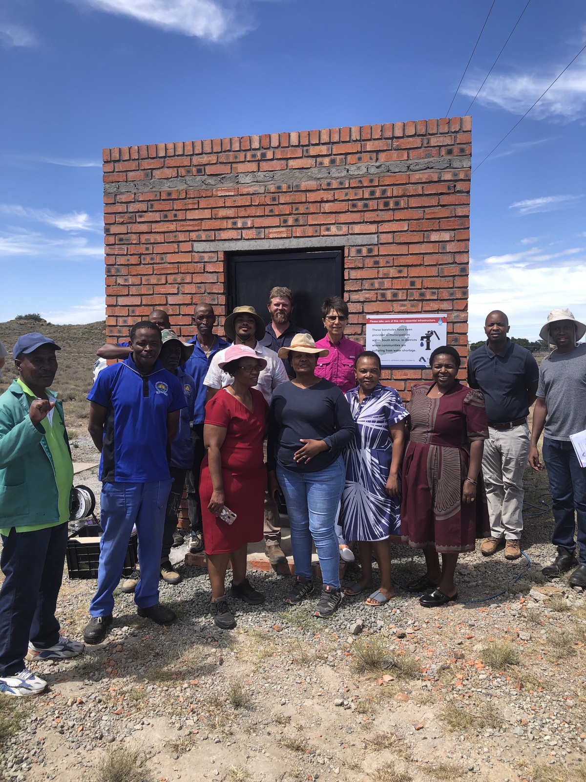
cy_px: 391
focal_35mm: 28
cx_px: 293
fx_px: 632
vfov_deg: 63.4
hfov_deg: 49.7
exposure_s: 1/960
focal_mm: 3.99
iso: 20
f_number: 1.8
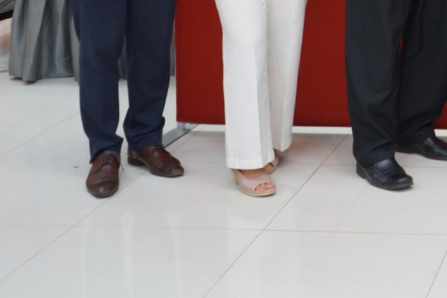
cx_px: 618
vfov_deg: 15.1
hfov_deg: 21.2
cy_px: -121
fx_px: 1055
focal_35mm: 85
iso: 400
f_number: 4.5
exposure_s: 1/30
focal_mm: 29
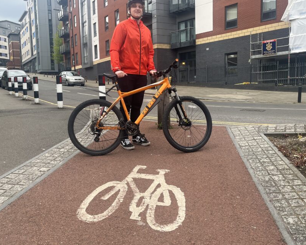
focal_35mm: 31
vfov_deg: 47.1
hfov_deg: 57.0
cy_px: 118
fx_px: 281
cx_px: 136
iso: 50
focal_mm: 5.1
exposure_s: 1/318
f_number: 1.6
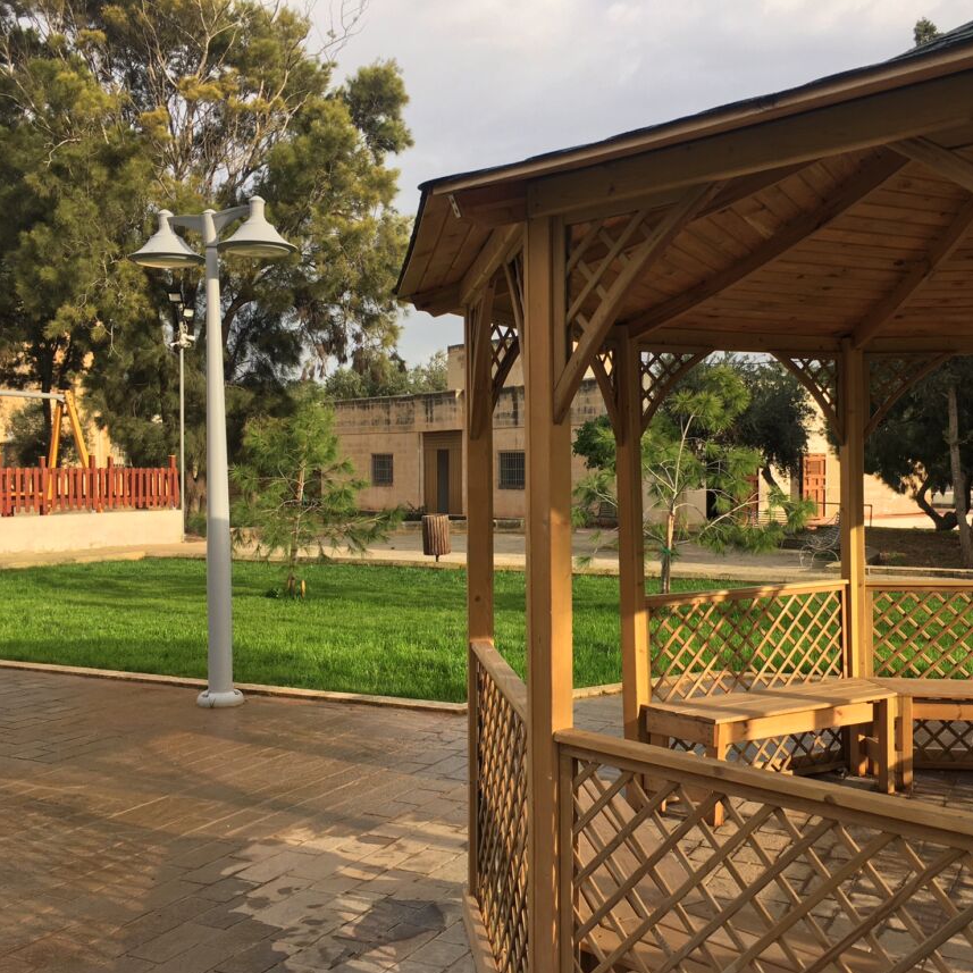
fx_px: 1113
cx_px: 571
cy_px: 497
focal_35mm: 35
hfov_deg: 47.0
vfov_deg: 47.2
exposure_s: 1/452
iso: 25
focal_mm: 4.15
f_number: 2.2
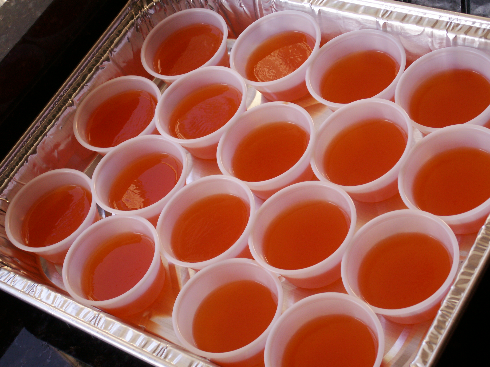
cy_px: 184
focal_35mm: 70
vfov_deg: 21.0
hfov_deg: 27.8
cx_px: 245
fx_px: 991
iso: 50
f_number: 3.2
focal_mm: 11.66
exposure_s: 1/50
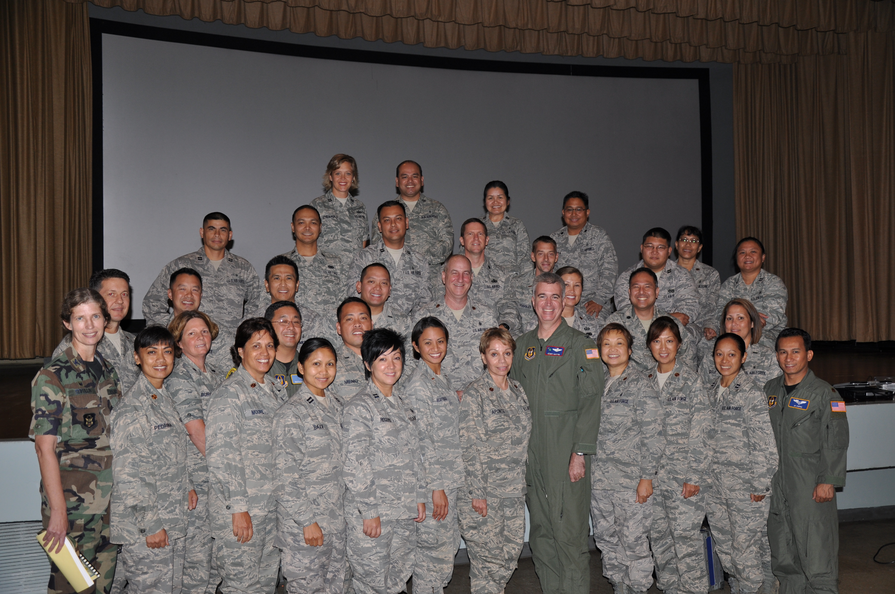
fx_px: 819
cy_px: 297
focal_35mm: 33
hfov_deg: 57.3
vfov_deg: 39.9
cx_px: 448
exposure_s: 1/60
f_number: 3.8
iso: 200
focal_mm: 22
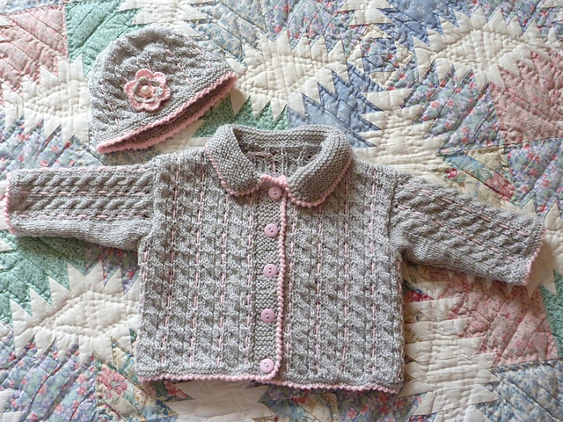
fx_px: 683
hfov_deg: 44.8
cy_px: 211
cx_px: 282
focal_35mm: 42
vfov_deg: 34.3
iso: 400
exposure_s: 1/25
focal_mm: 7.6
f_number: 3.2
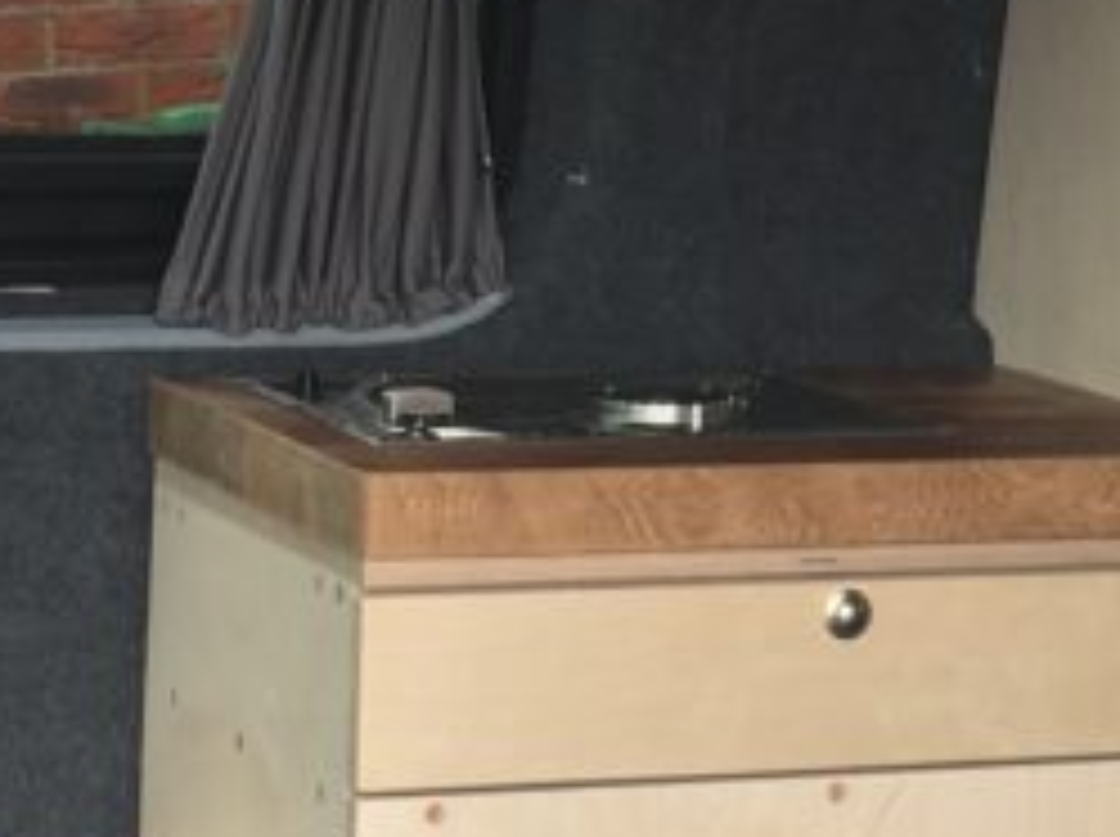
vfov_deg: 10.6
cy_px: 518
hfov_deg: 14.1
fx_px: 4523
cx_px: 693
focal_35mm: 140
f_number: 2.2
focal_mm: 4.15
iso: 25
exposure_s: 1/50
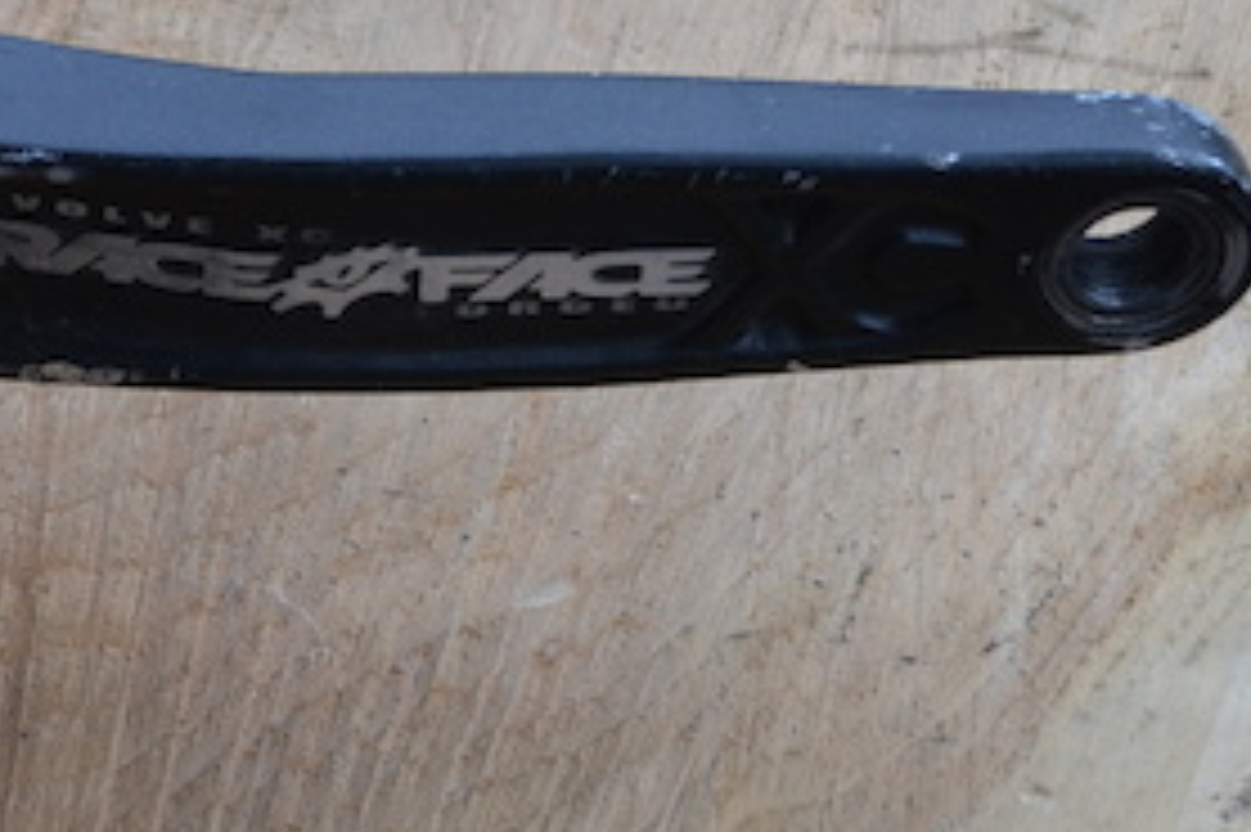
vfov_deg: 9.9
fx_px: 4792
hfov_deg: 14.3
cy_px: 214
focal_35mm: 138
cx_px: -333
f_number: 8
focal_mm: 32
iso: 400
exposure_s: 1/80
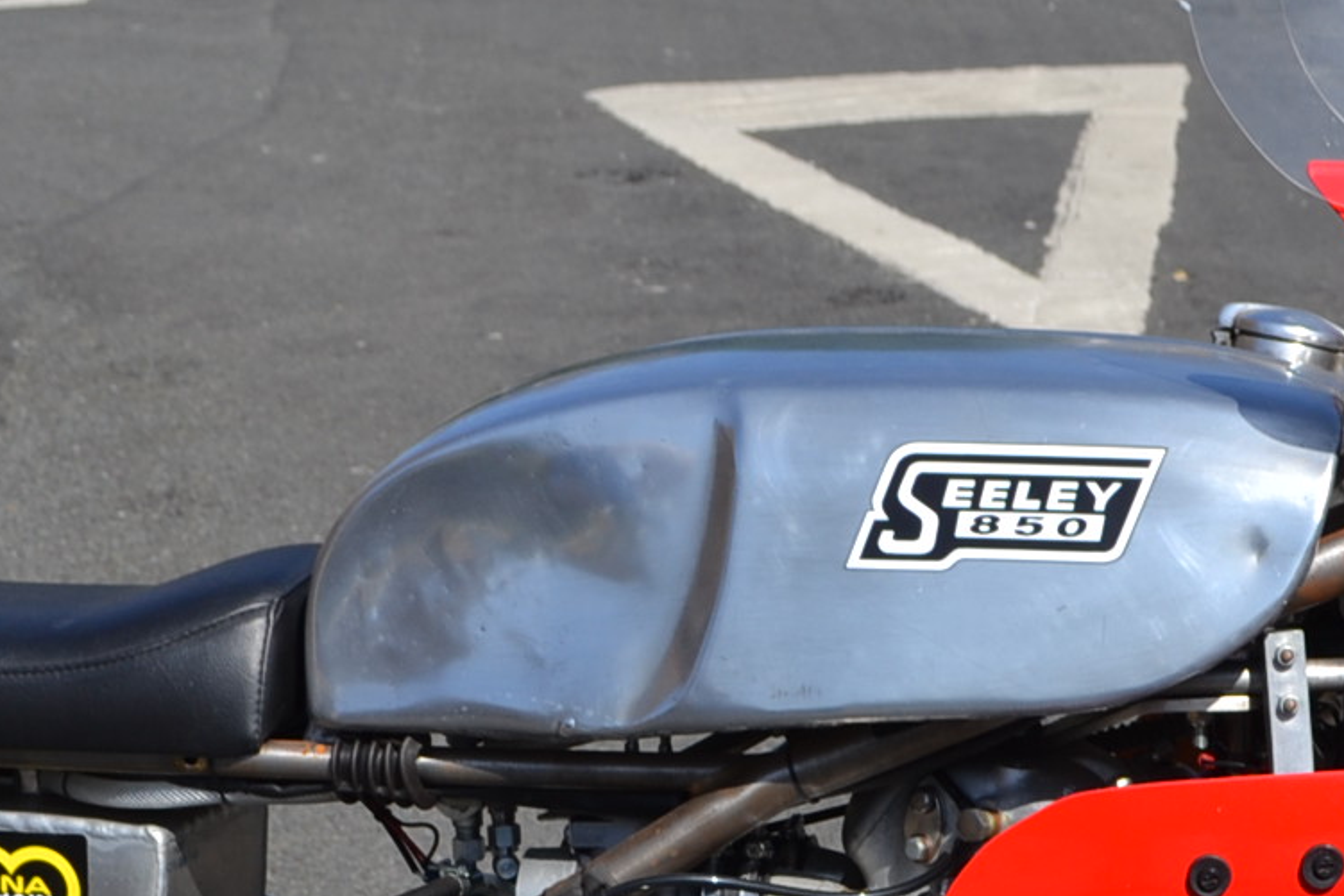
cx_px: 818
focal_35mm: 138
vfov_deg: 9.8
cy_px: 1116
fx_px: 5153
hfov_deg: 14.8
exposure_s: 1/250
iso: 100
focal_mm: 30
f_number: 8
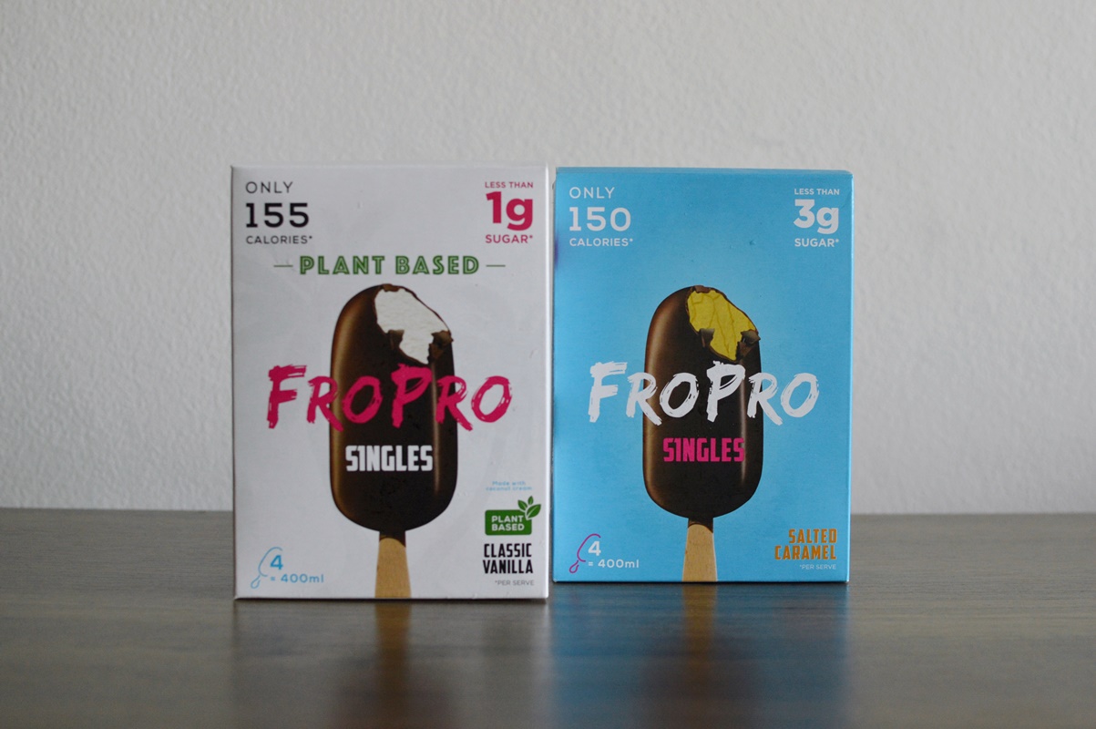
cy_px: 364
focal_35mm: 52
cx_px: 548
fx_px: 1597
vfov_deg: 25.7
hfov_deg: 37.9
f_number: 3.5
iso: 800
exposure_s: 1/160
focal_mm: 35
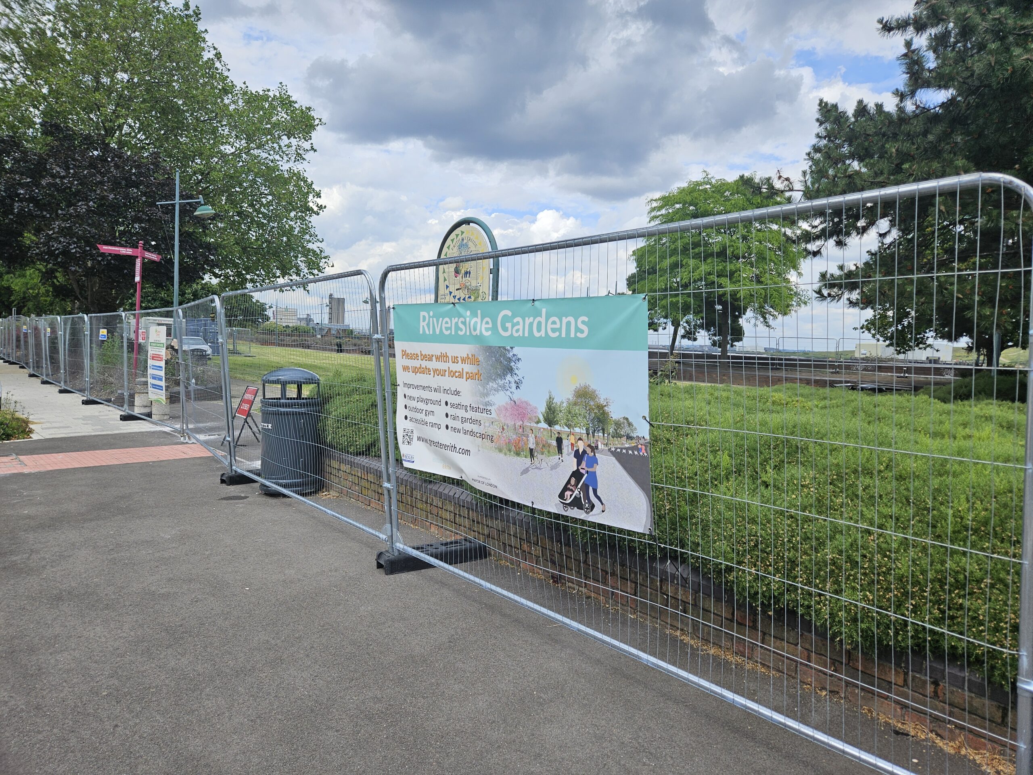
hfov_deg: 73.9
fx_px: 686
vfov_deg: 58.9
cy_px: 388
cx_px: 516
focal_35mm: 23
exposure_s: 1/1761
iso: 25
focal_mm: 5.4
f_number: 1.8
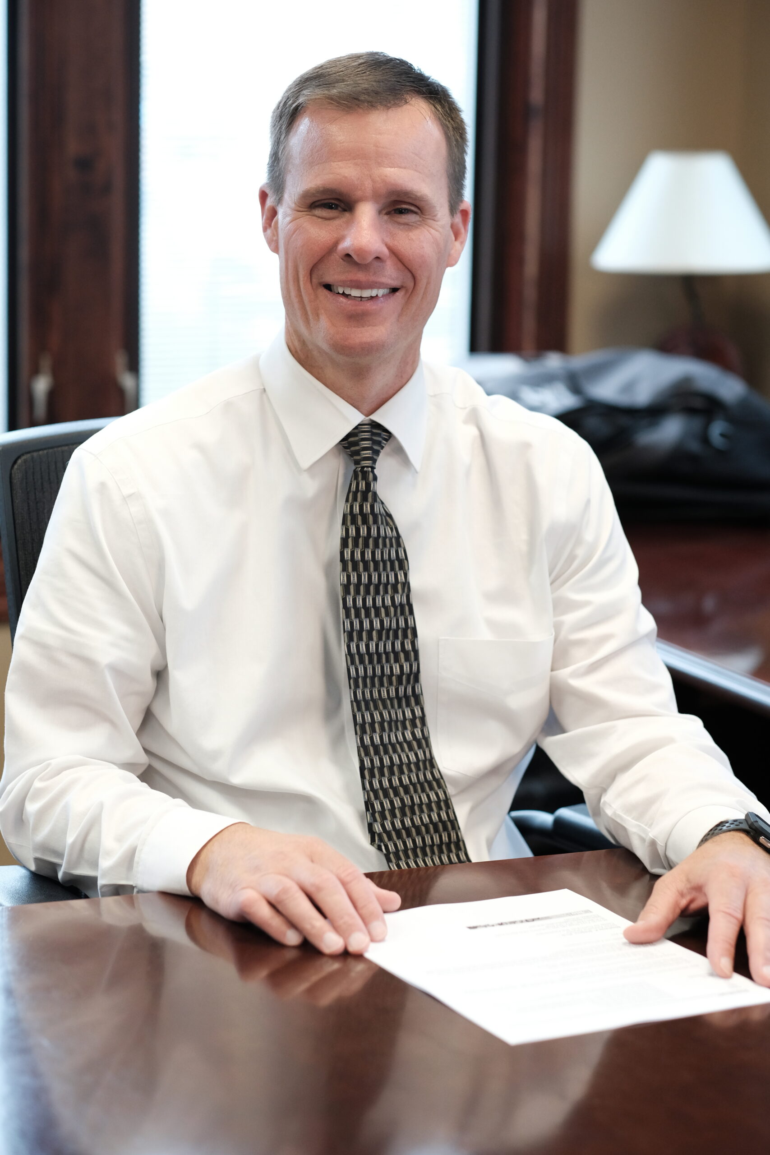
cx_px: 385
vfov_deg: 24.2
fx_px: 2694
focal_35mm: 84
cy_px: 578
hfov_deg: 16.3
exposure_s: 1/250
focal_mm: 56
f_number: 2.5
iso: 1250
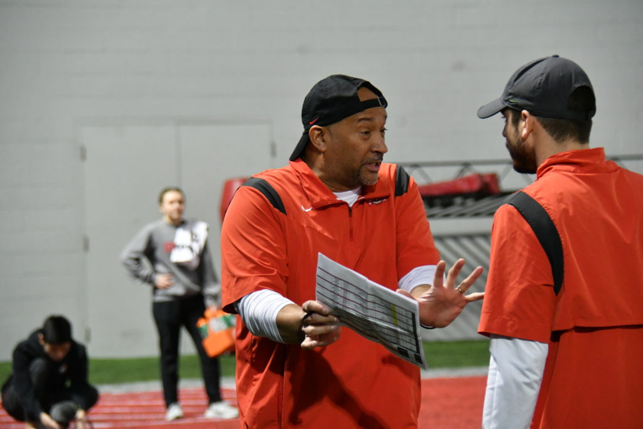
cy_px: 214
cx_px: 322
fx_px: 3617
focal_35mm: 202
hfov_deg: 10.2
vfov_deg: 6.8
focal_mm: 135
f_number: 5.6
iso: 5000
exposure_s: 1/250
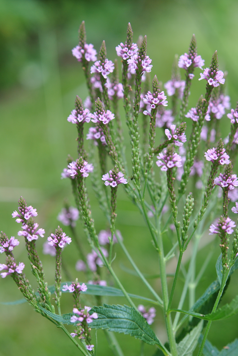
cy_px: 178
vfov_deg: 22.6
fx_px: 890
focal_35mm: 90
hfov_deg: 15.2
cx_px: 119
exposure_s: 1/250
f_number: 4
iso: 200
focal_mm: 60
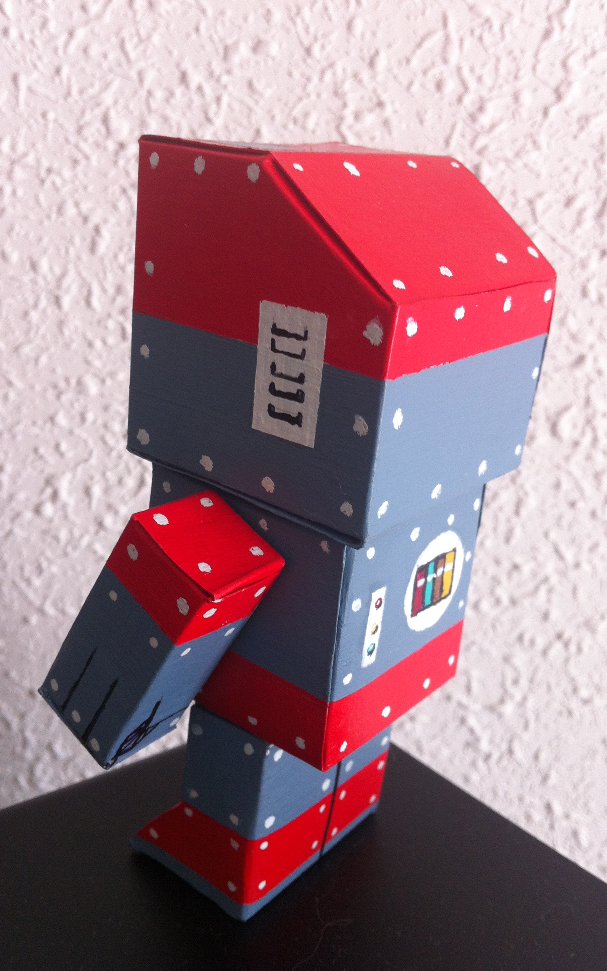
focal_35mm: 38
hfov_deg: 33.6
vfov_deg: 51.5
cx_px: 297
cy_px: 476
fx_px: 1006
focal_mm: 3.85
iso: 80
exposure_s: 1/15
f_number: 2.8
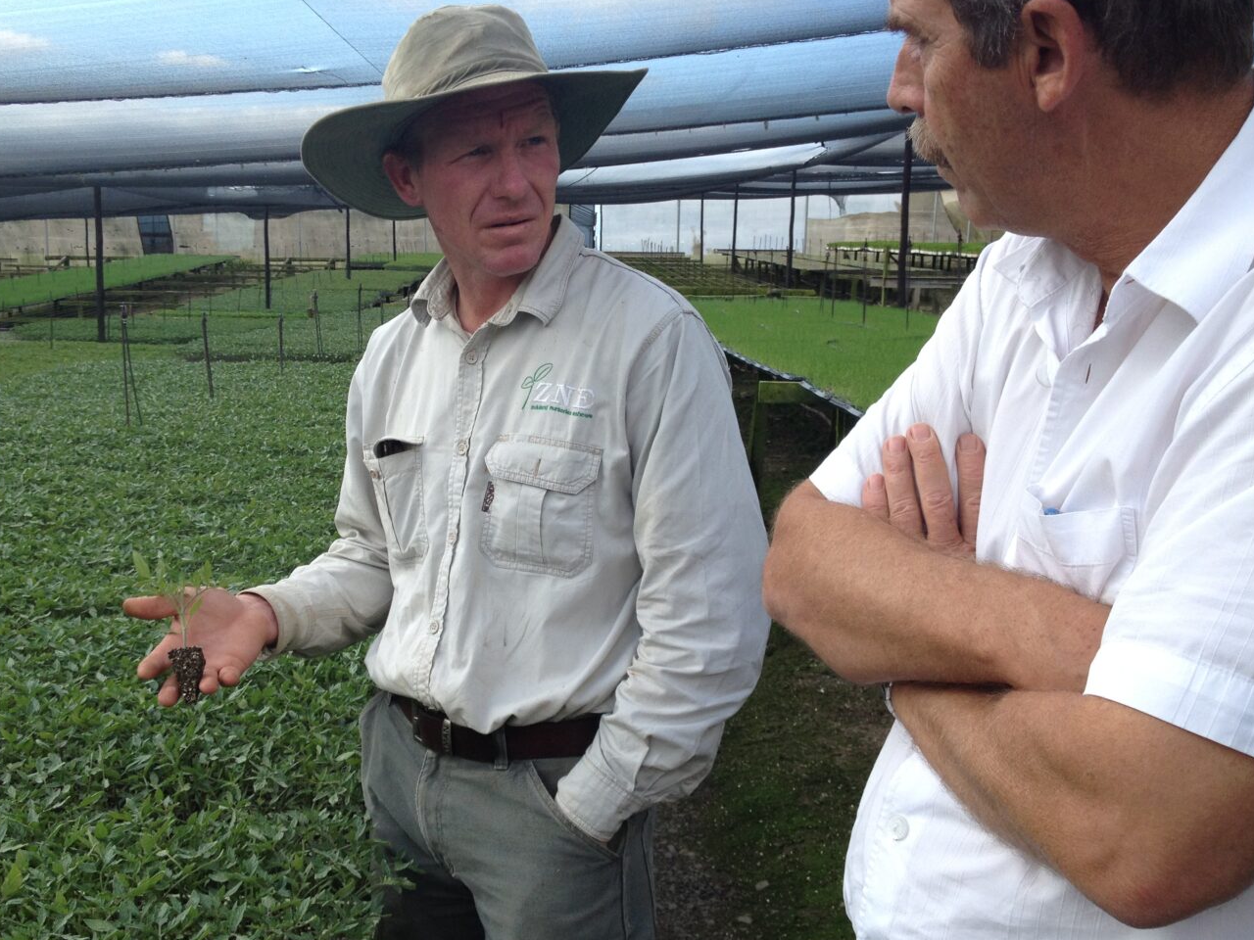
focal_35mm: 42
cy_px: 494
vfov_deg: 34.3
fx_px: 1521
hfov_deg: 44.7
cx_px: 554
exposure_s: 1/665
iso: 80
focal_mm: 4.28
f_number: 2.4
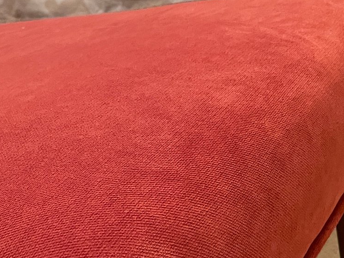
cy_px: 197
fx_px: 696
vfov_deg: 20.8
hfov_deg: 27.3
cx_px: 74
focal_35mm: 70
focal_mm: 4.2
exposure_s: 1/60
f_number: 1.6
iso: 500
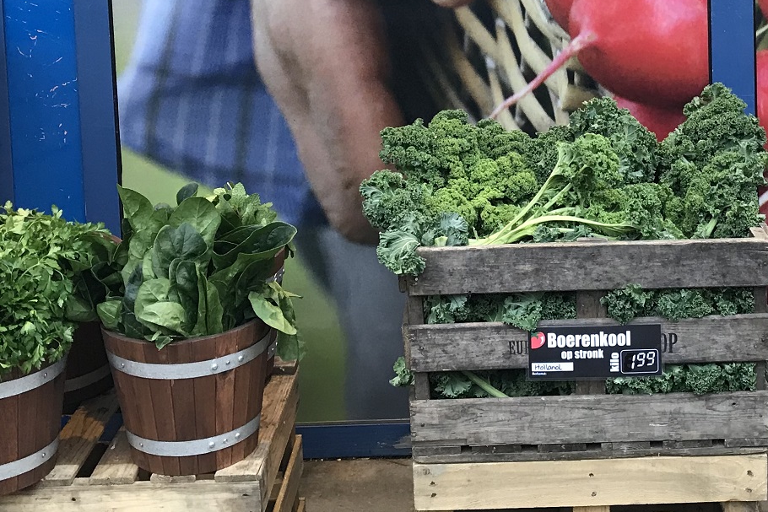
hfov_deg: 31.1
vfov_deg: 20.7
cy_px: 28
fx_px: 1365
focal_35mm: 64
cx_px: 540
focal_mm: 3.99
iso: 25
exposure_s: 1/33
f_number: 1.8
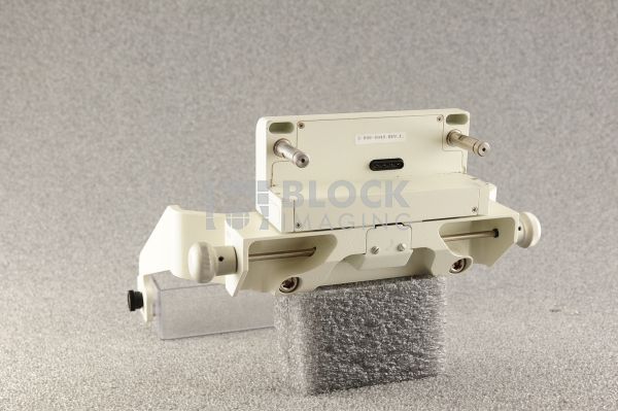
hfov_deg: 39.6
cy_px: 206
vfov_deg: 26.9
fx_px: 858
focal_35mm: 50
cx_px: 309
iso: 1600
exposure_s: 1/160
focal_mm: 50
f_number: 11
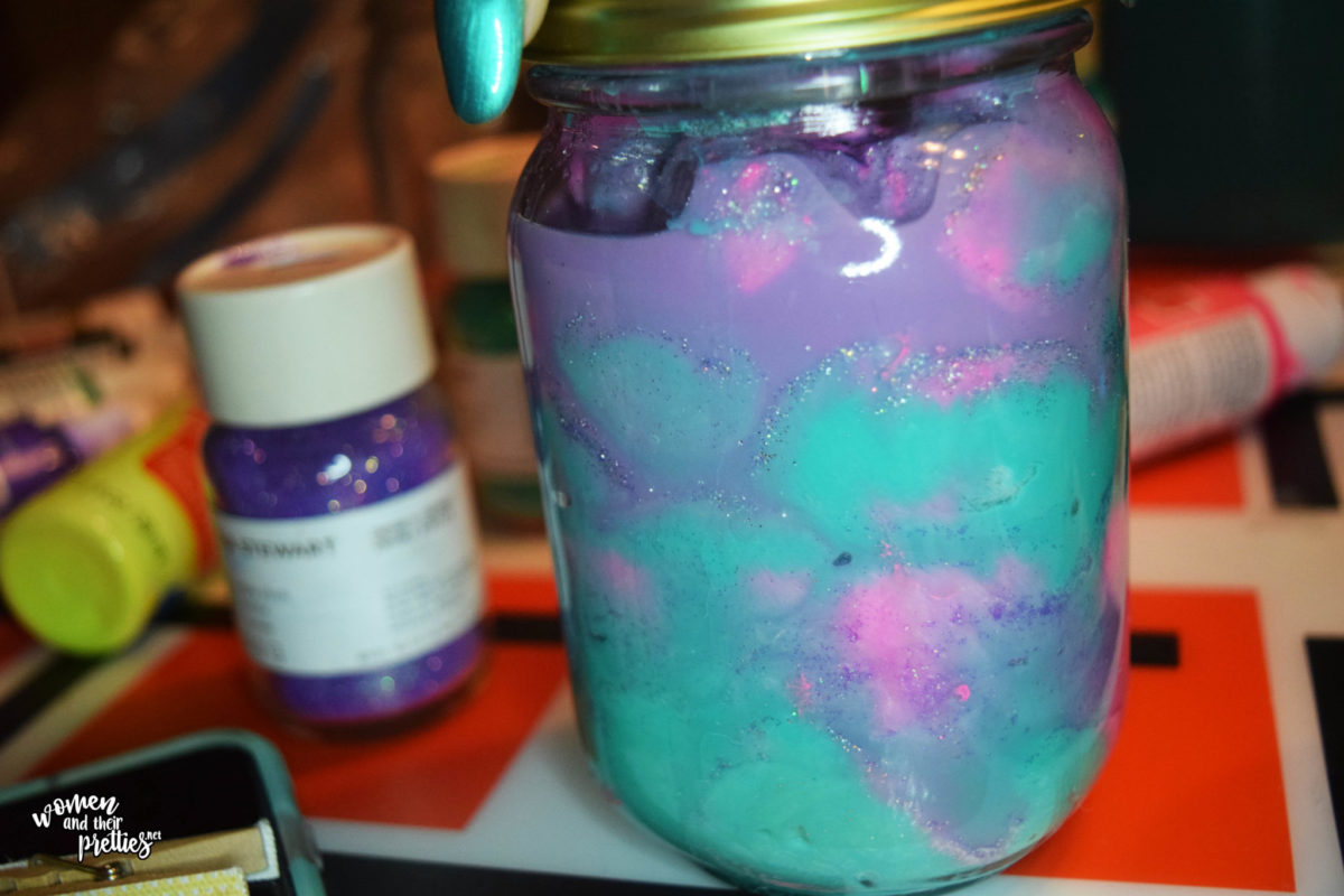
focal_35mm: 42
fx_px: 1568
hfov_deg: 46.4
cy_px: 448
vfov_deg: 31.9
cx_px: 672
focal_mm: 28
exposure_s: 1/500
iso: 2000
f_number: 4.2
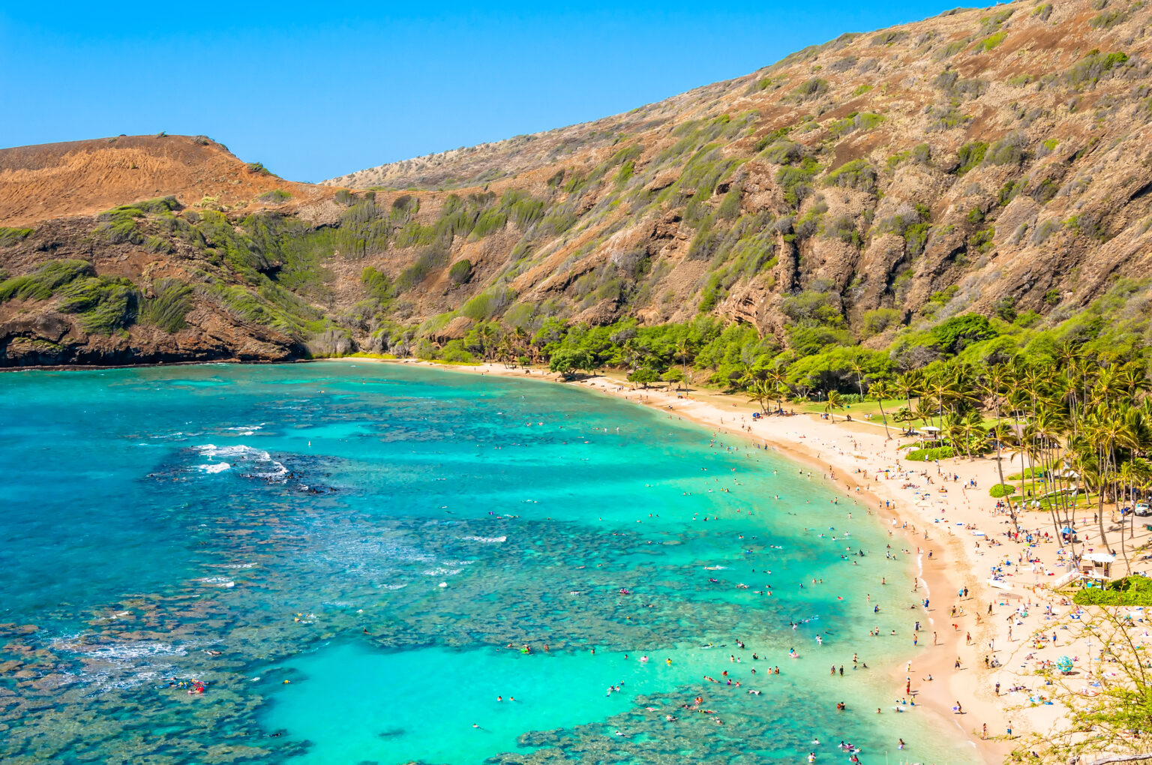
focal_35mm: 48
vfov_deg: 28.0
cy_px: 382
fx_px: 1534
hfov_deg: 41.2
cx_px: 576
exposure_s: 1/200
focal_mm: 32
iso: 200
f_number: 13
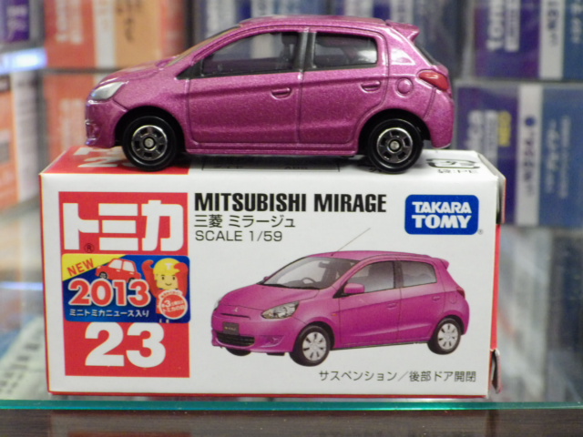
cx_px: 292
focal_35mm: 71
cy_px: 218
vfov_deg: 20.7
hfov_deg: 27.4
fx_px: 1196
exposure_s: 1/30
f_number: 4.2
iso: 800
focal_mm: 12.8
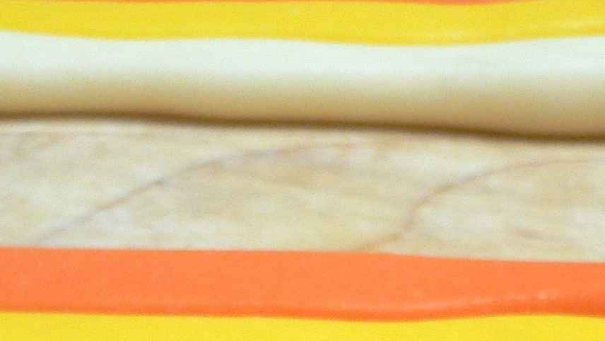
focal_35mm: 114
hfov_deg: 18.8
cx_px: 334
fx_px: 1829
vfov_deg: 9.9
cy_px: 669
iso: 100
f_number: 2.8
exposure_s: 1/13
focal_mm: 5.8
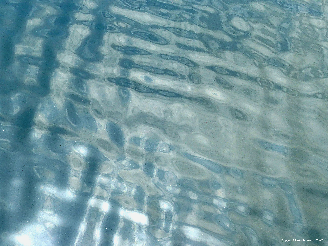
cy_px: 123
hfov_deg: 15.8
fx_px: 1184
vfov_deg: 11.9
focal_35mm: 125
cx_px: 164
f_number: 4
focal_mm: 20.5
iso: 100
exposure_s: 1/1000
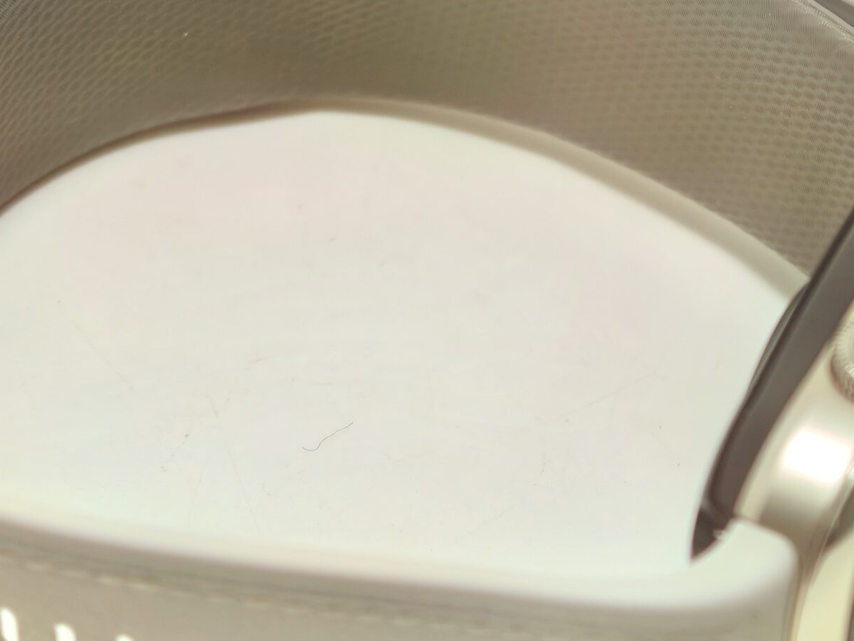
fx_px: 3972
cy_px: 226
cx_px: 409
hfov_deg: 12.3
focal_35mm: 161
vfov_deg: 9.2
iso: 64
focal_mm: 15
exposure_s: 1/100
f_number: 2.1
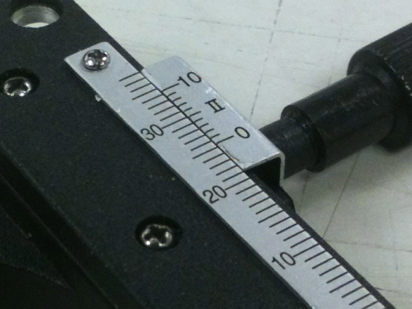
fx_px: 1452
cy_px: 261
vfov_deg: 12.1
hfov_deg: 16.1
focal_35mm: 122
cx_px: 91
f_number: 2.8
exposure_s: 1/24
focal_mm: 3.85
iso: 80
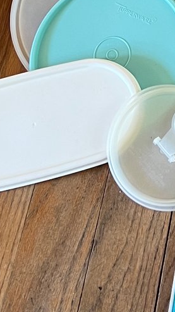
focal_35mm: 115
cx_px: 262
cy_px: -72
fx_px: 949
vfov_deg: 17.7
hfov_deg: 10.2
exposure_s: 1/60
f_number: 1.5
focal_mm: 5.7
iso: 200
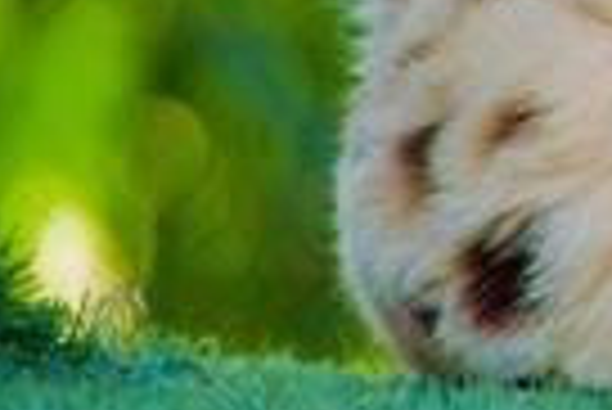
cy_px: -399
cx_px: 1233
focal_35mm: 1947
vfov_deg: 0.7
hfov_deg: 1.1
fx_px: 33134
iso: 1600
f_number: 5.6
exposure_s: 1/500
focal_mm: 300
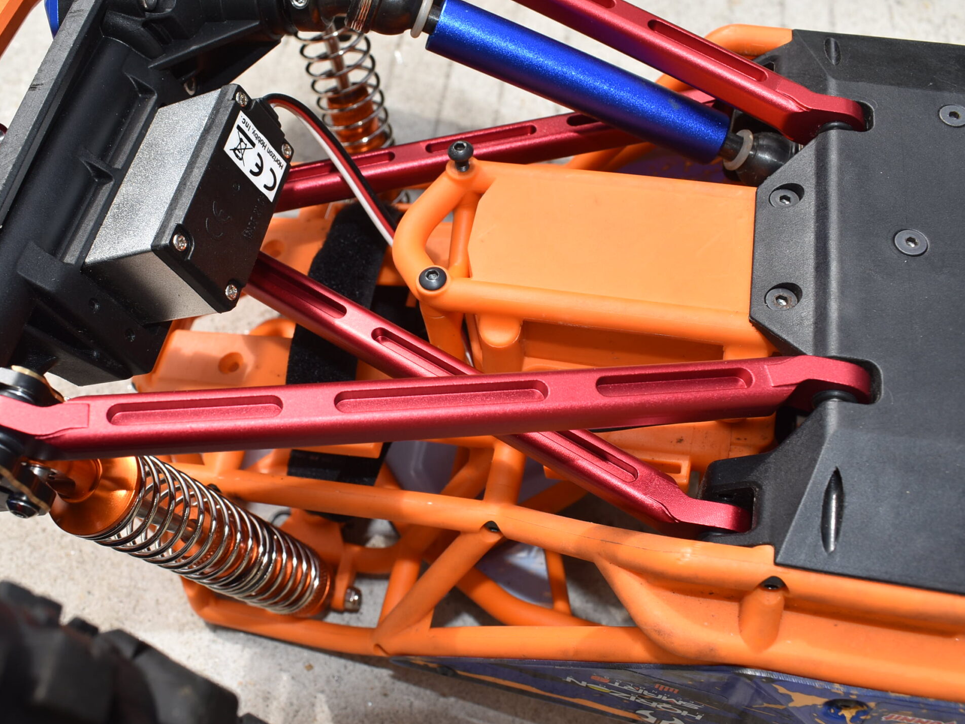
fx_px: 976
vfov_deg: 40.7
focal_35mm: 35
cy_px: 345
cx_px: 398
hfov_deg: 52.4
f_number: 10
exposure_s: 1/200
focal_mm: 18
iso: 100
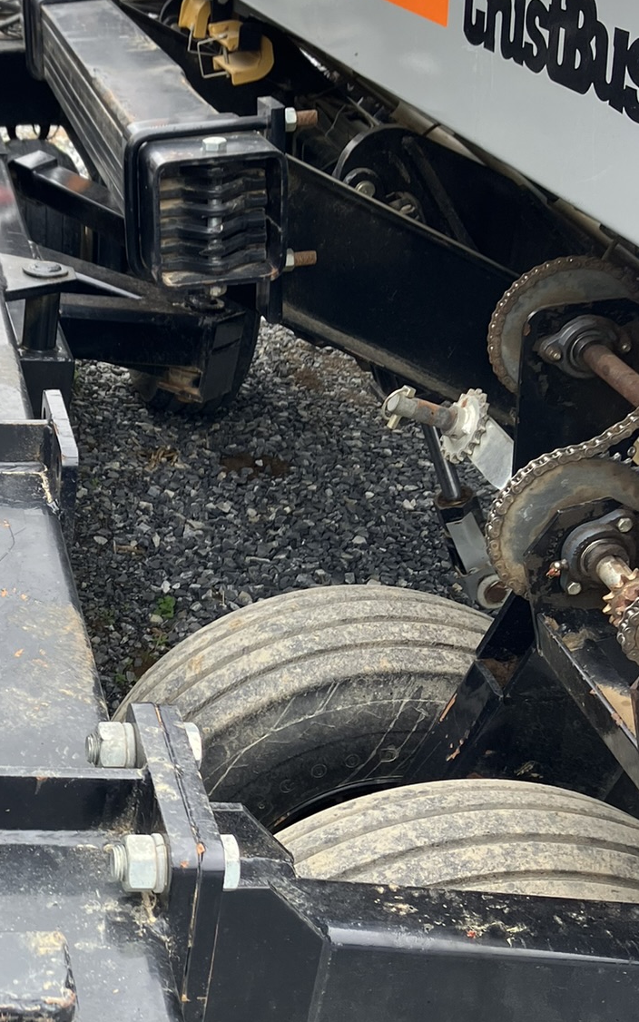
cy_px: 496
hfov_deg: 22.8
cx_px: -33
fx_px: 1504
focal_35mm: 54
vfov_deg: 37.5
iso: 32
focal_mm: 3.99
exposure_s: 1/395
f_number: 1.8
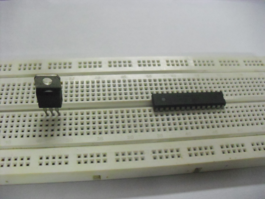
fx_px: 276
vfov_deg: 39.7
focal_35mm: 36
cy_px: 100
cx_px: 132
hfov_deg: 51.4
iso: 800
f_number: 3.1
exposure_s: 1/40
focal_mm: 6.3
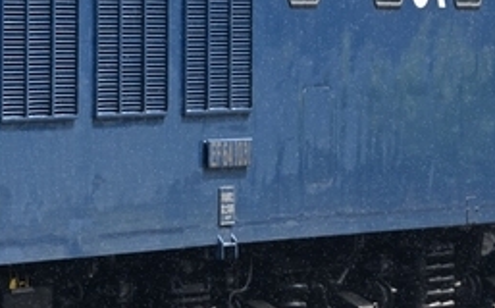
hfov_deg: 2.8
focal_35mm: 739
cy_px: 8
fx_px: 9958
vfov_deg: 1.8
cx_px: 75
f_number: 6.3
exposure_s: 1/1600
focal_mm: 155
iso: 800
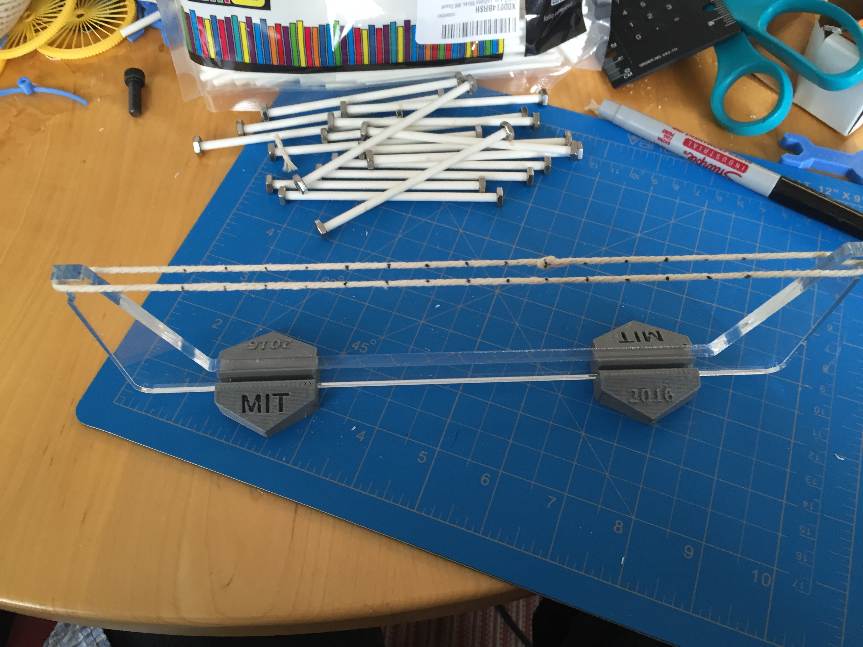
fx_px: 723
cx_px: 432
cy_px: 324
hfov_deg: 61.7
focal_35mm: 29
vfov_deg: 48.2
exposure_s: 1/30
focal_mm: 4.15
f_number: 2.2
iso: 80
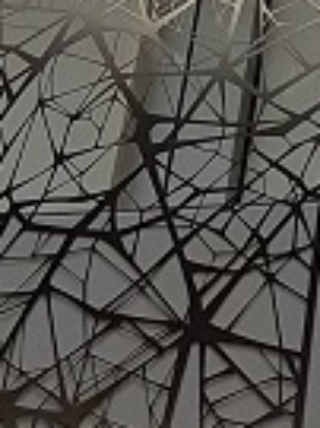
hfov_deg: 8.5
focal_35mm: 173
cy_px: -850
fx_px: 2136
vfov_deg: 9.2
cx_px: 353
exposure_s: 1/204
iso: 40
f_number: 1.7
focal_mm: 4.2
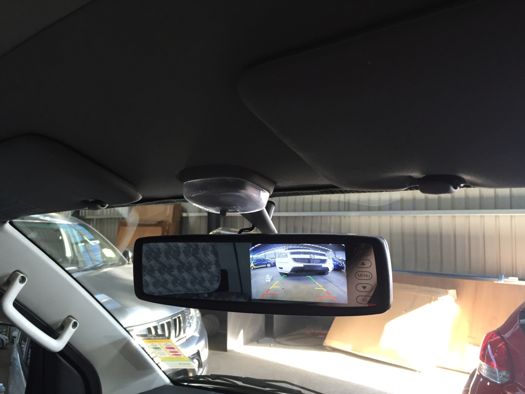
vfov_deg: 48.2
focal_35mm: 29
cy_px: 197
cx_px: 262
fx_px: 440
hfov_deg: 61.7
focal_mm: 4.15
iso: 64
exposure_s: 1/33
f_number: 2.2
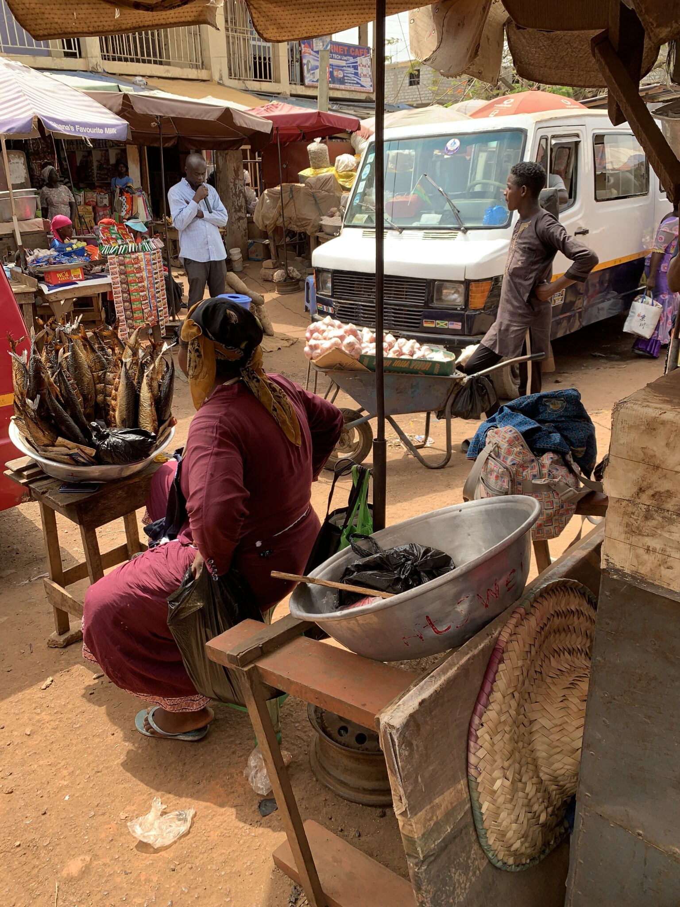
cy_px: 454
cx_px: 340
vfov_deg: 67.3
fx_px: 681
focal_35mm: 26
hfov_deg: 53.1
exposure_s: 1/412
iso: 25
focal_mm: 4.25
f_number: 1.8
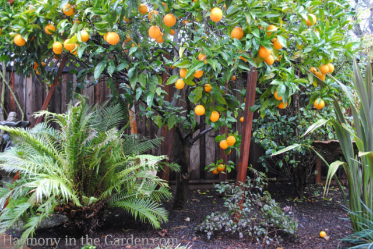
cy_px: 124
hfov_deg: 61.9
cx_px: 186
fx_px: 311
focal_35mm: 30
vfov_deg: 43.7
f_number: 3.8
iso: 220
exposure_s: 1/30
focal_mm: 20
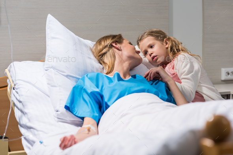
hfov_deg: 23.9
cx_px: 116
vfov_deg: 16.1
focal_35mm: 85
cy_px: 78
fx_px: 550
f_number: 3.2
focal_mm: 85
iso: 160
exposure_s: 1/125
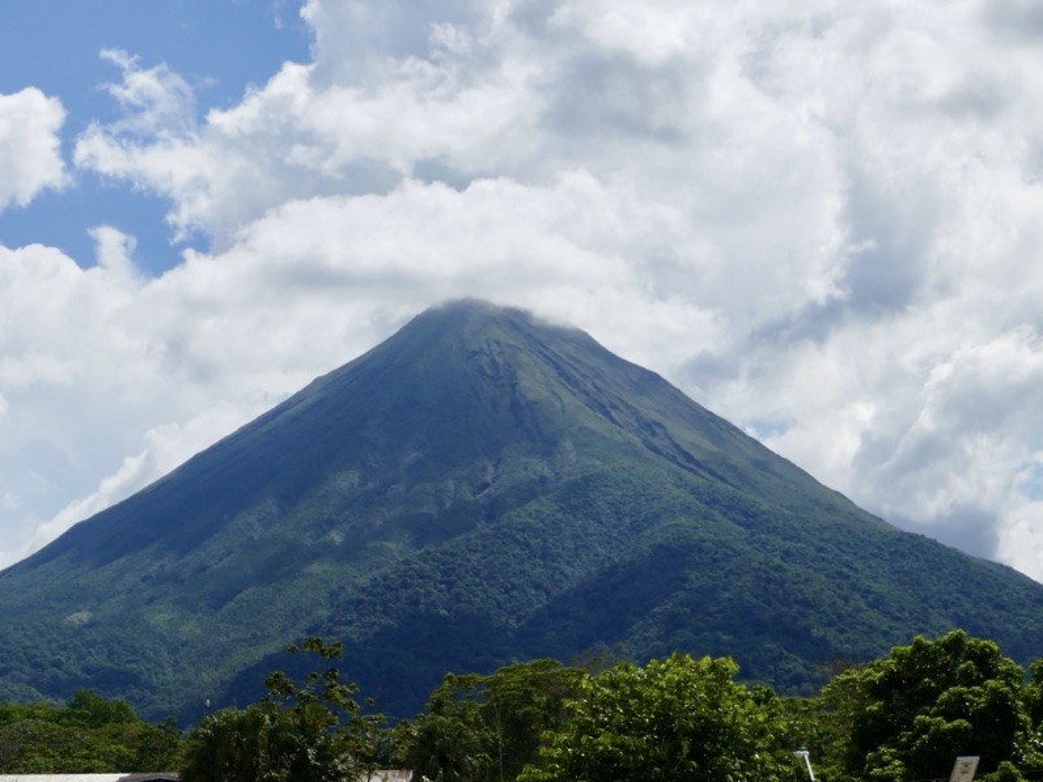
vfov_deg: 15.2
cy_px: 434
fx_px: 2923
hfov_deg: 20.2
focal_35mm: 97
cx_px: 522
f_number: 4.5
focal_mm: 24.3
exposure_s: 1/1600
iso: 125
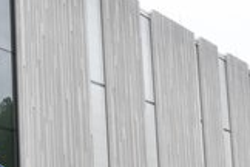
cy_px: 155
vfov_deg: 12.2
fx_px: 771
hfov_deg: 17.3
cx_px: -74
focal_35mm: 111
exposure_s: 1/400
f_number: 10
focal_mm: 30
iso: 500
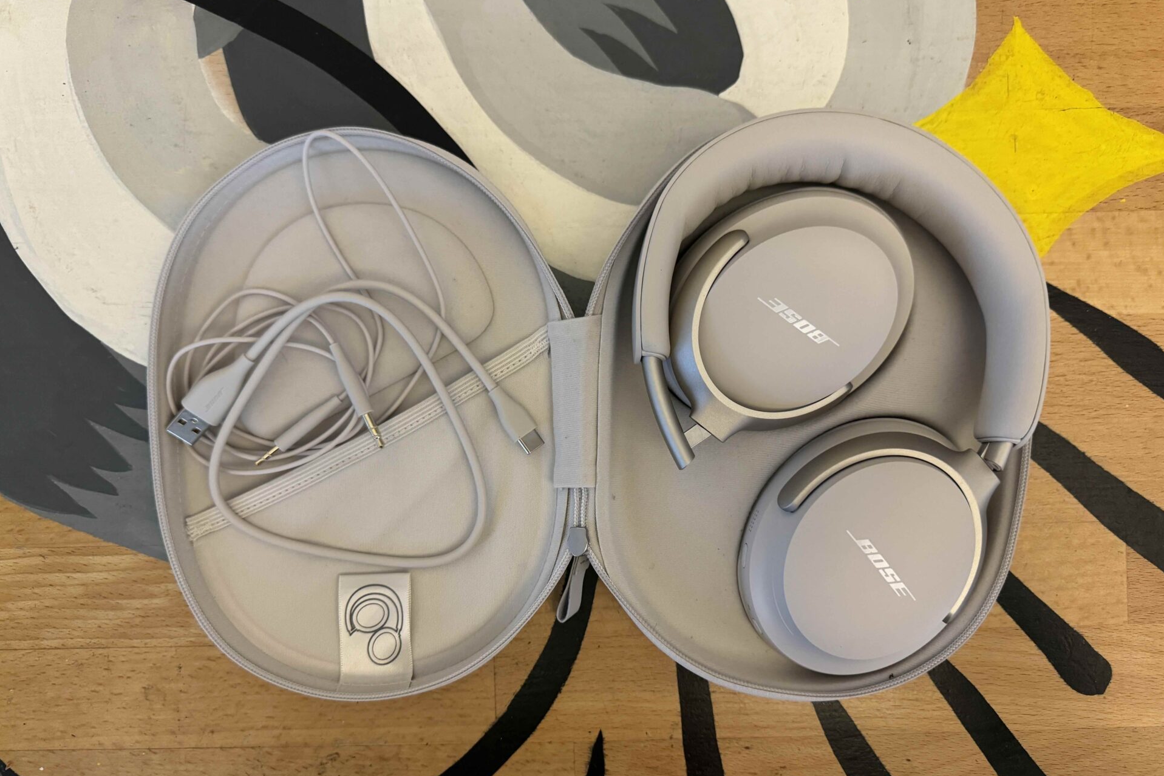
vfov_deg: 51.3
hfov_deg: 71.5
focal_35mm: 25
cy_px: 401
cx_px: 582
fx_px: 808
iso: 400
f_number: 1.78
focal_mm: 6.86
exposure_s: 1/50
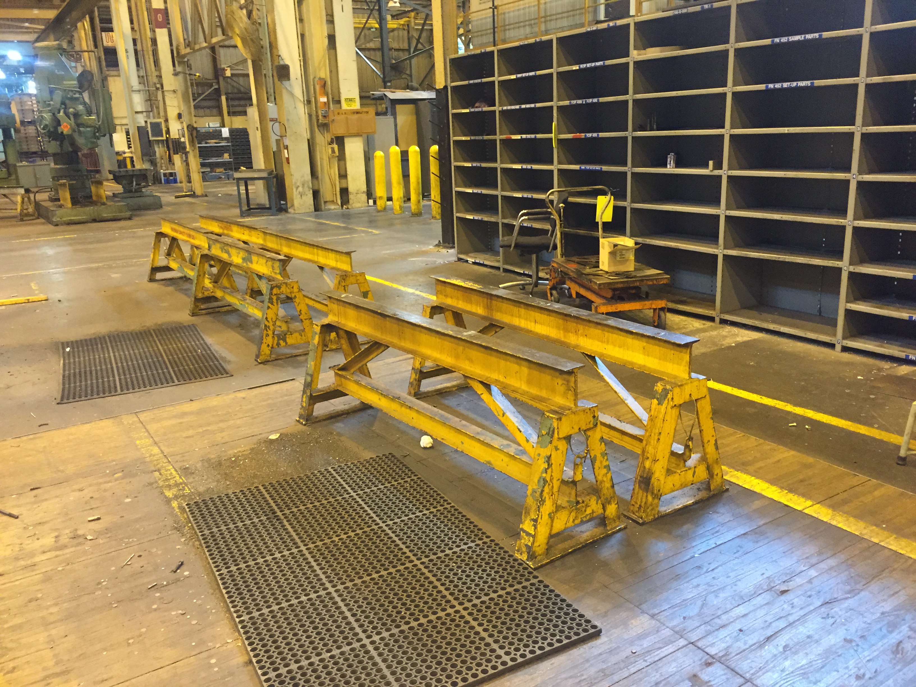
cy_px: 344
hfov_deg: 61.7
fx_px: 767
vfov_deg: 48.2
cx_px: 458
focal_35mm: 29
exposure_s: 1/24
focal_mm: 4.15
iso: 250
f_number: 2.2
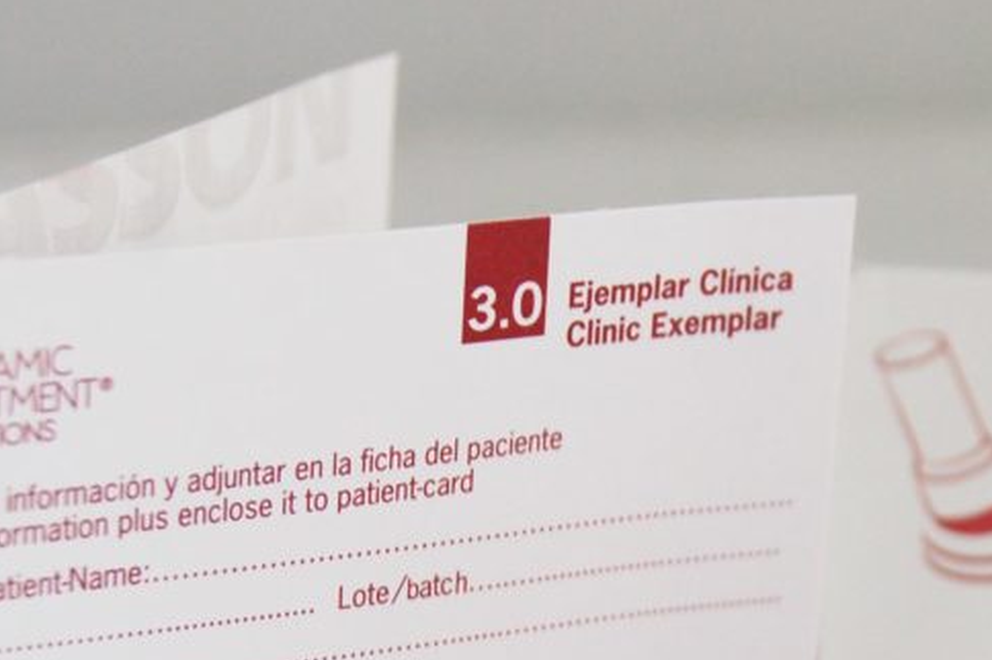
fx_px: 4605
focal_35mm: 167
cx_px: 818
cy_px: 709
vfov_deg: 8.1
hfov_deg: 12.2
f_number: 5.6
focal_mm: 45
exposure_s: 1/125
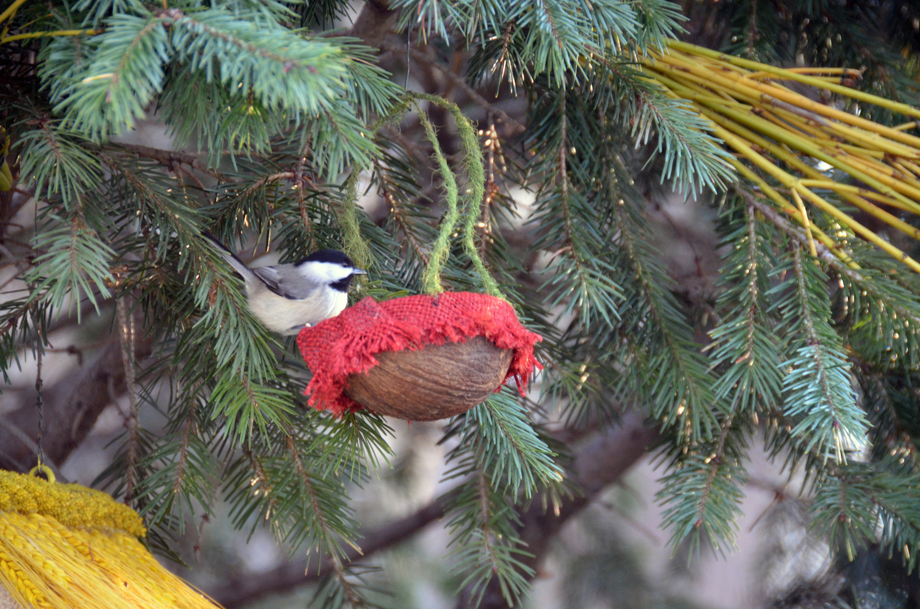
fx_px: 7651
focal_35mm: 300
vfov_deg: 4.6
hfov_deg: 6.9
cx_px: 460
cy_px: 304
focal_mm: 200
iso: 1600
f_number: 5.6
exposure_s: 1/100
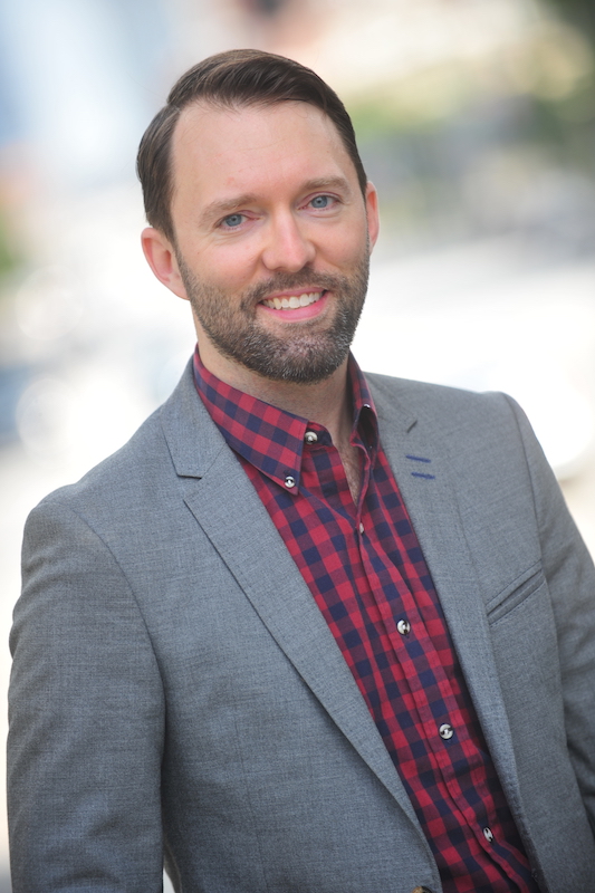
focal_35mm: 190
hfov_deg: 7.2
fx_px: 4712
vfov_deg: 10.8
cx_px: 298
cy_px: 446
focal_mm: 190
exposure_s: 1/500
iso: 200
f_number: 2.8
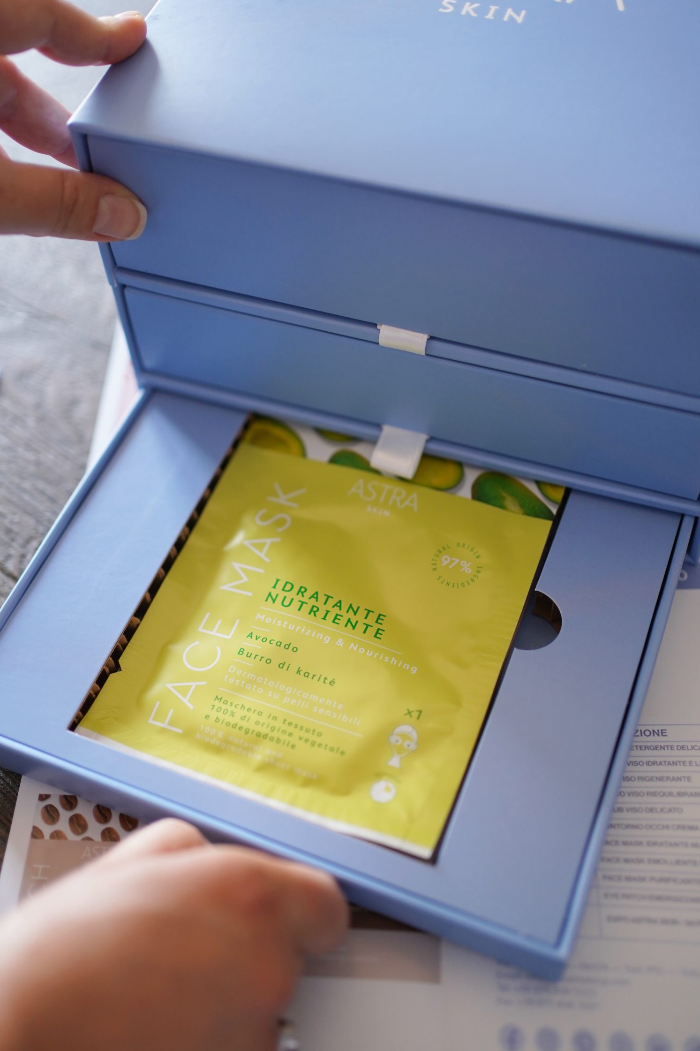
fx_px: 1167
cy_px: 511
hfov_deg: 33.4
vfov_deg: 48.5
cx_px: 308
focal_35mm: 40
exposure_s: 1/400
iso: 500
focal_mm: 35
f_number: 1.8
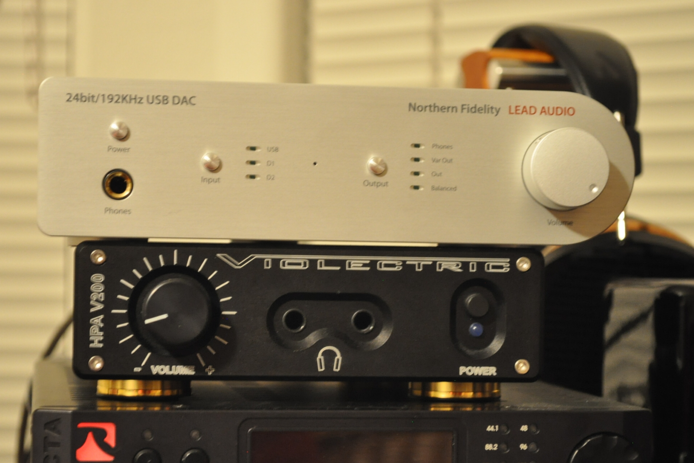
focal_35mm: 82
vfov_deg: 16.6
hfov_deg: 24.6
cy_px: 232
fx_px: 1590
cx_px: 347
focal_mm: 55
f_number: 5.6
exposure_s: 1/1.3
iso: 1600
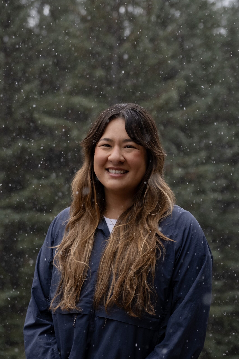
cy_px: 180
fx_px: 657
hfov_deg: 20.6
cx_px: 120
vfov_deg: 30.5
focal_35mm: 66
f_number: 2.8
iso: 500
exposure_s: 1/400
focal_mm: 44.1
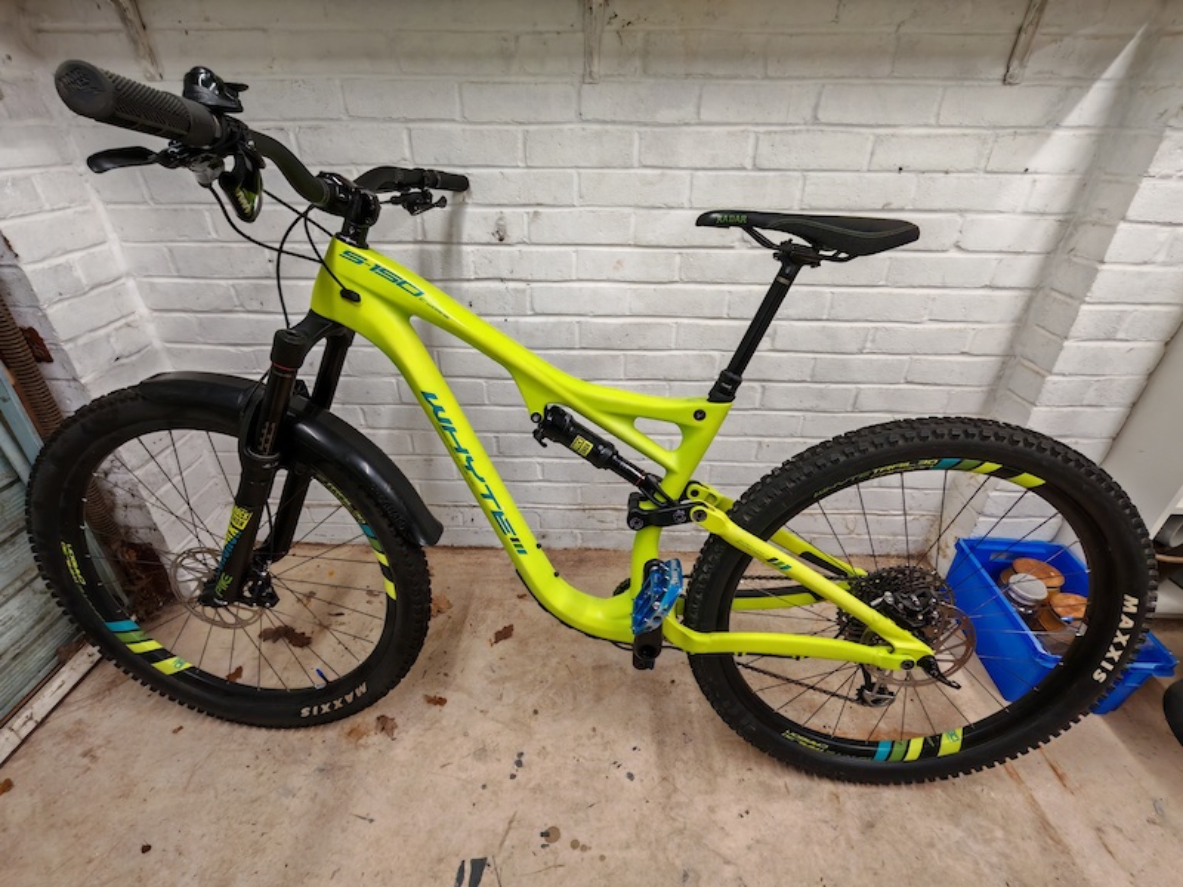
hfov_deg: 94.5
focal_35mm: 16
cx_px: 592
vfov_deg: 78.1
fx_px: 547
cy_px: 444
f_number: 2.2
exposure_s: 1/50
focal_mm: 1.96
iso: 200
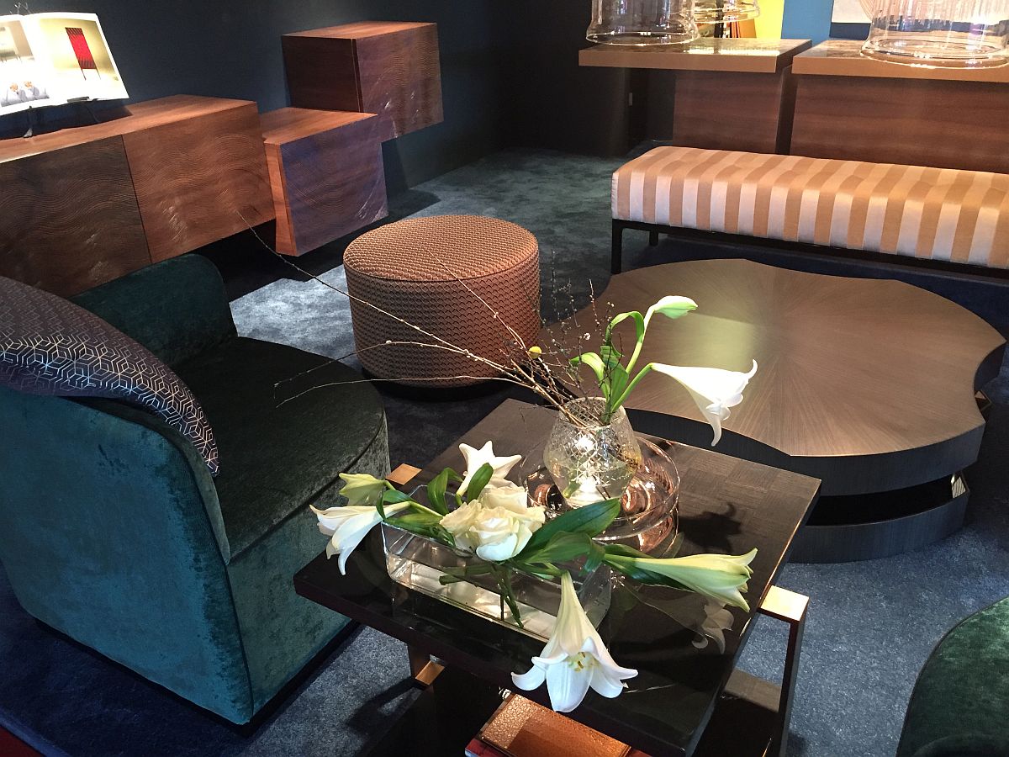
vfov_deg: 48.2
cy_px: 378
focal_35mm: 29
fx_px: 845
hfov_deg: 61.7
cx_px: 504
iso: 250
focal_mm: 4.15
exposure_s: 1/20
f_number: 2.2
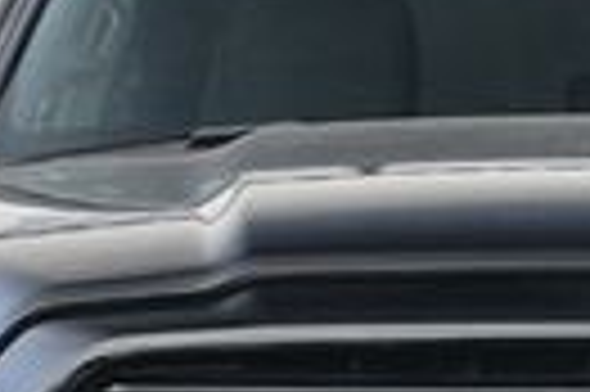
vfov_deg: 5.1
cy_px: 680
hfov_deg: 7.8
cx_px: 617
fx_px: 4305
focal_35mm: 263
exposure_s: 1/250
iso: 360
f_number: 5.3
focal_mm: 36
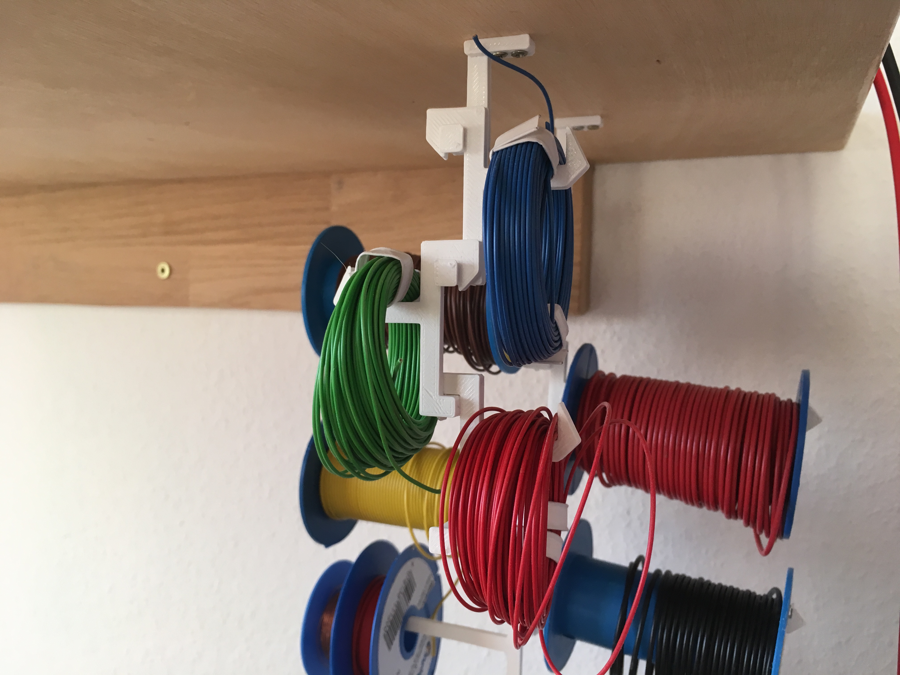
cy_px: 338
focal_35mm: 29
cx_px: 450
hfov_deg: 61.7
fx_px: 754
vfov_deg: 48.2
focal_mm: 4.15
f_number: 2.2
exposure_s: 1/33
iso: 40
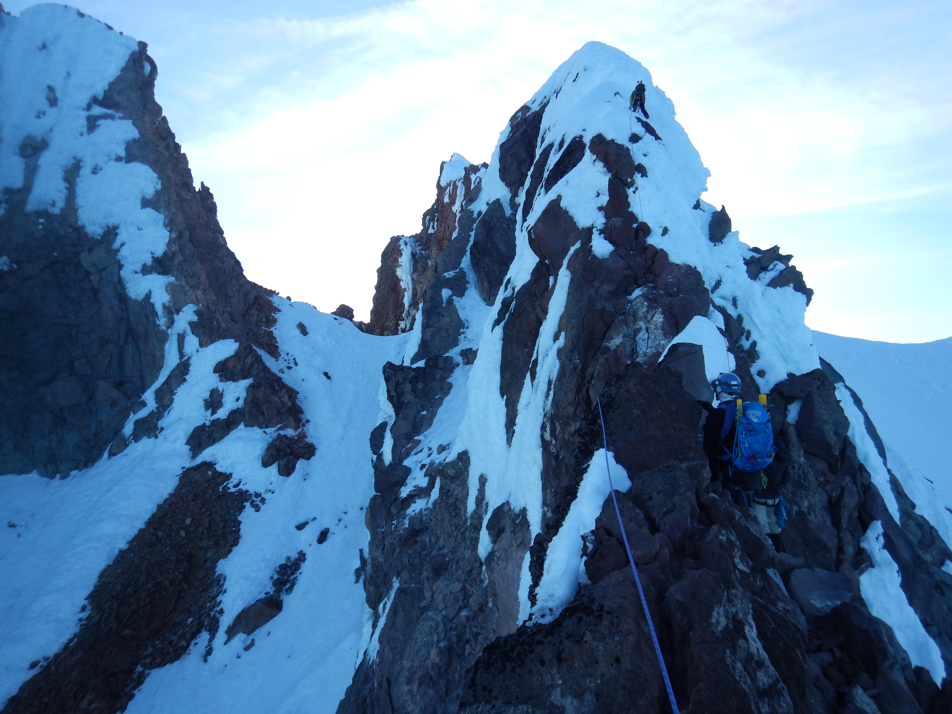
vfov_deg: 56.8
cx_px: 476
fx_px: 660
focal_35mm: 24
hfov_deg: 71.6
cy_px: 357
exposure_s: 1/800
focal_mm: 4.3
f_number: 2.8
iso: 125
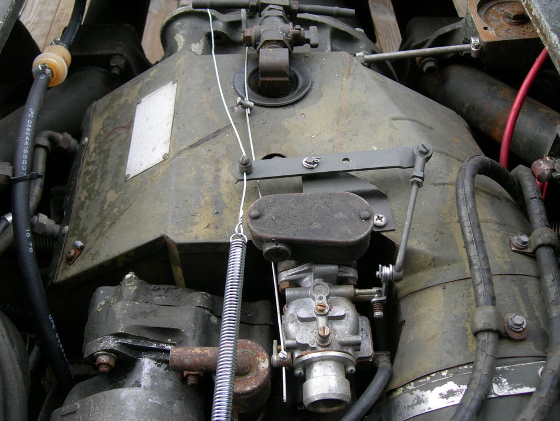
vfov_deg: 37.7
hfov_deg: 49.0
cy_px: 210
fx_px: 615
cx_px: 280
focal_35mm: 38
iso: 50
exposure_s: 1/45.1
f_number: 2.8
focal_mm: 7.8
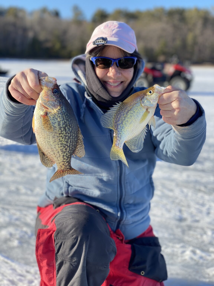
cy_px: 143
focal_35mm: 52
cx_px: 107
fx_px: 429
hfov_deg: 28.0
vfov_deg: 36.8
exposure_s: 1/470
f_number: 2
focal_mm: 6
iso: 20
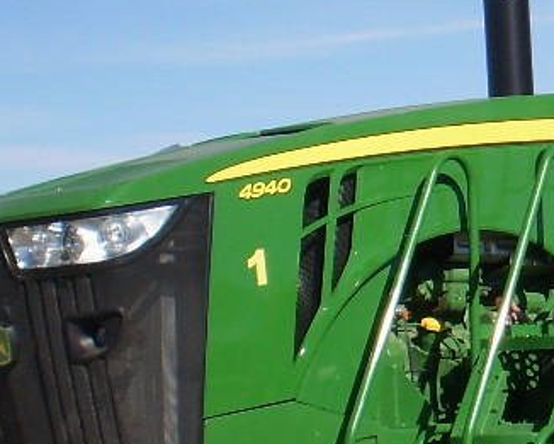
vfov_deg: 9.6
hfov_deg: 11.5
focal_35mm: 161
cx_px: 812
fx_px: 2641
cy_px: 333
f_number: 4.9
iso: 64
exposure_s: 1/800
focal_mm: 7.4
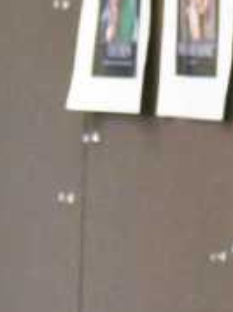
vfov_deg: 2.5
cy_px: 946
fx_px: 6981
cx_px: -1545
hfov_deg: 1.8
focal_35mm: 776
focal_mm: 70
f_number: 5.6
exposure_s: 1/200
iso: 8000
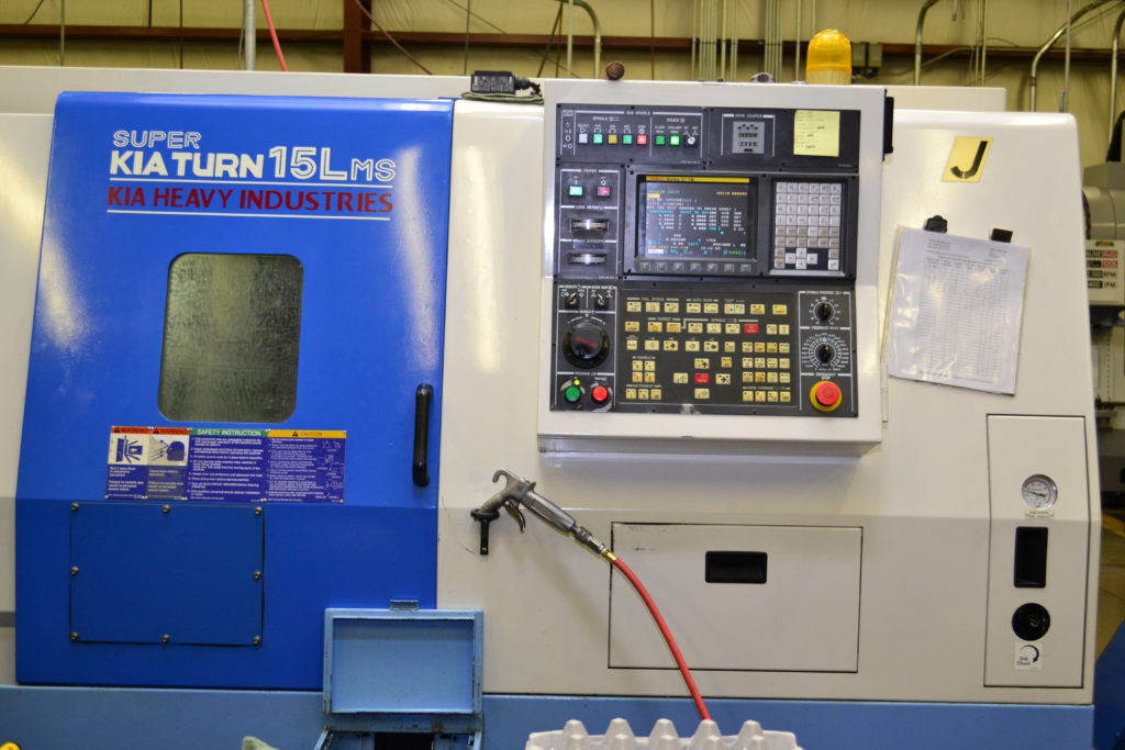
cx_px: 562
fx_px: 1406
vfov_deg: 29.9
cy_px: 375
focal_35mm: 45
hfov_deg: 43.6
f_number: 4.5
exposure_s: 1/60
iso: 800
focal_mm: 30
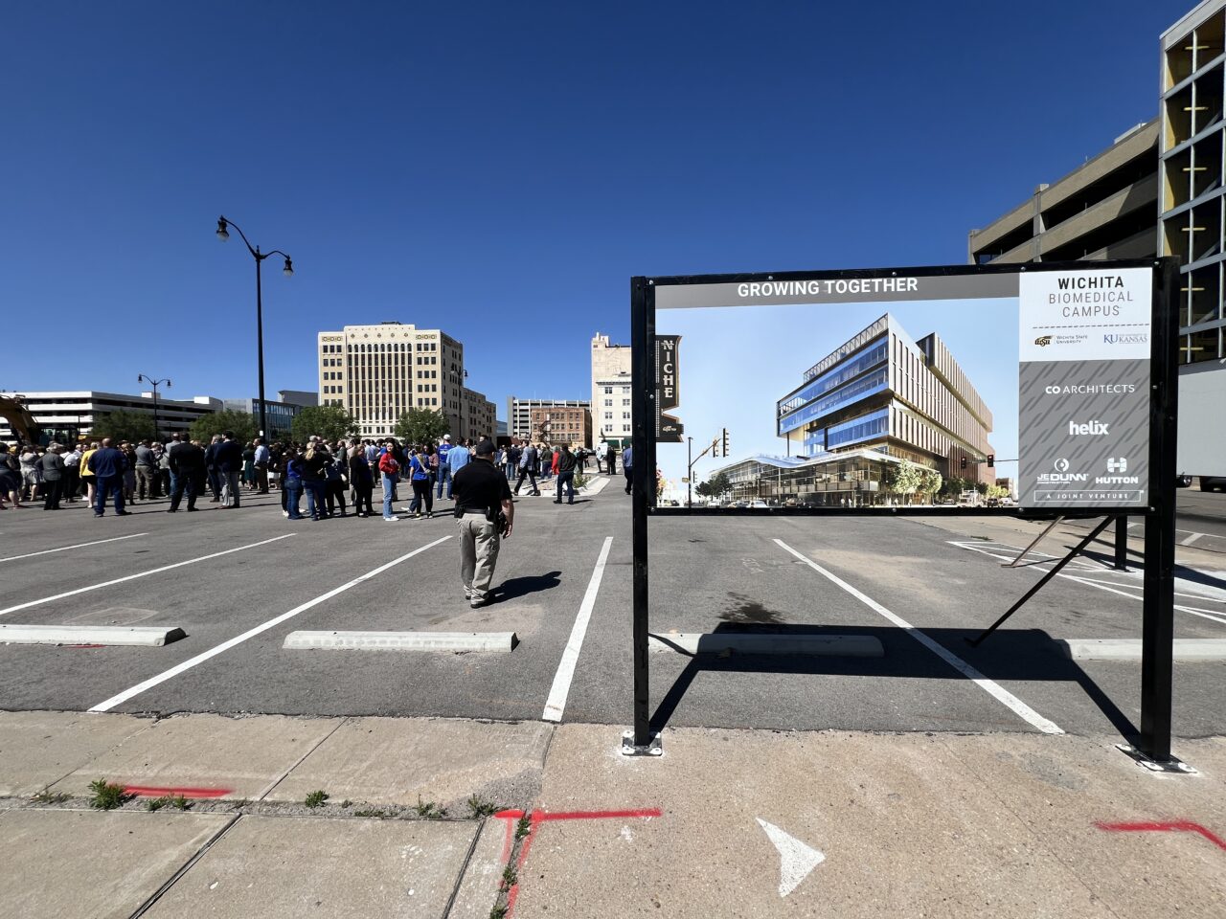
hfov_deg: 106.2
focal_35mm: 13
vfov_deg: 89.9
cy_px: 460
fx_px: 460
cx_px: 613
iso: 32
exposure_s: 1/3125
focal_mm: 1.57
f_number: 1.8
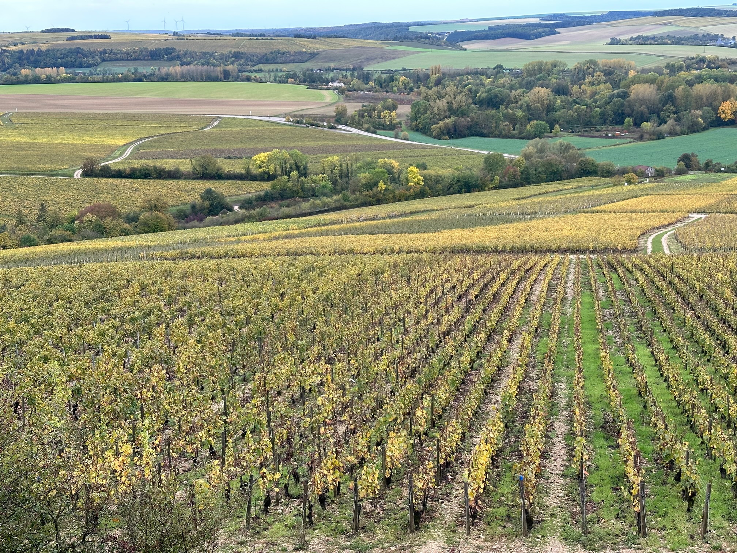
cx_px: 368
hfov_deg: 39.7
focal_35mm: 48
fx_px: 1022
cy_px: 276
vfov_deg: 30.3
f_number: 1.78
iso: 64
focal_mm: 6.86
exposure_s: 1/337
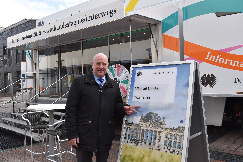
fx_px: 229
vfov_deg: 38.9
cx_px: 118
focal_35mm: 34
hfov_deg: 55.8
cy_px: 82
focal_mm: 22
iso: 200
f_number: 8
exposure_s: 1/250
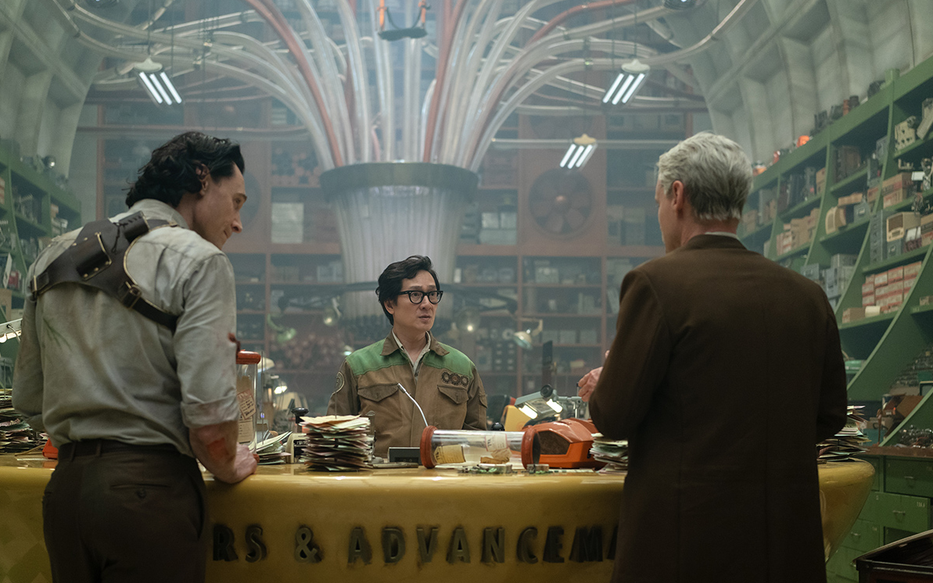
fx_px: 1043
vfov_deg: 31.3
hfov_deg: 48.2
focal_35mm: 41
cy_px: 304
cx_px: 467
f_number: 2.5
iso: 2000
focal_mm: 40
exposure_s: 1/400
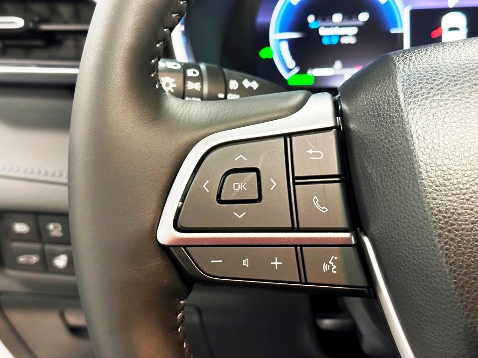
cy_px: 179
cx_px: 239
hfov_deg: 39.7
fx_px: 663
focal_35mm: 48
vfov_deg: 30.3
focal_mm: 6.86
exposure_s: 1/30
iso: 640
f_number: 1.78
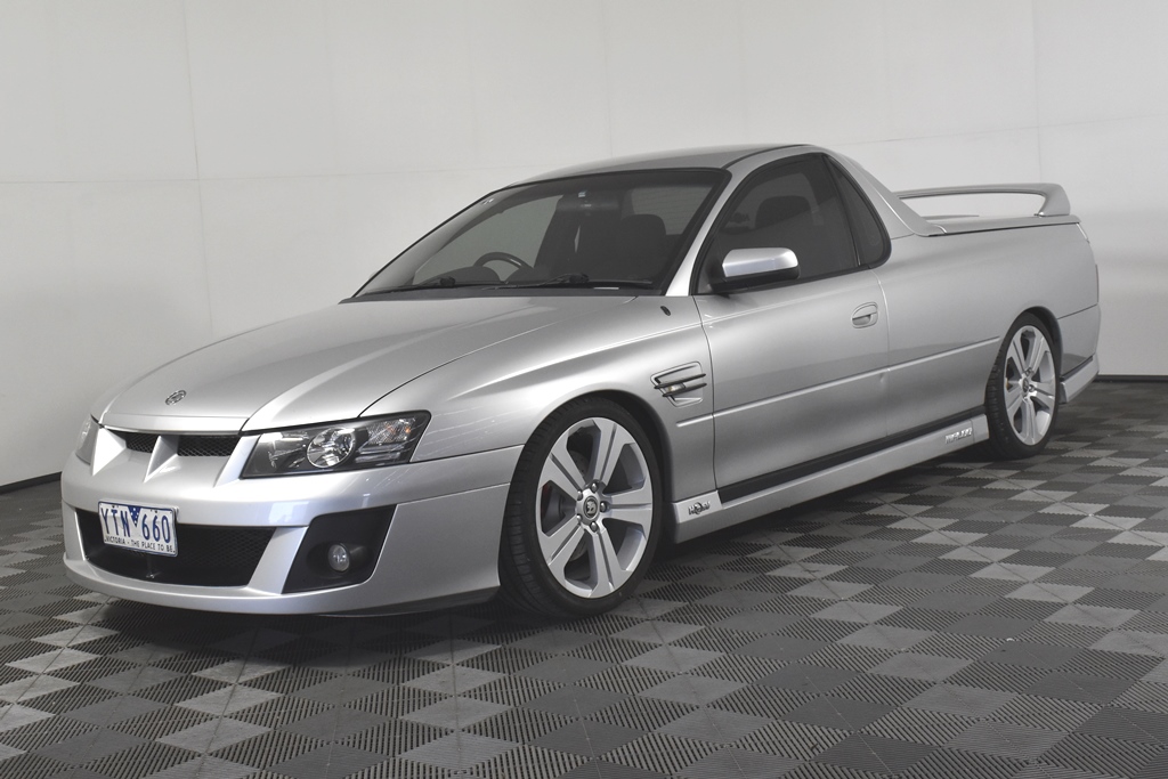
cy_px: 390
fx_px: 1509
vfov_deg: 29.0
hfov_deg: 42.3
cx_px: 584
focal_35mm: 46
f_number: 9
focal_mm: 31
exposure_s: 1/320
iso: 1600
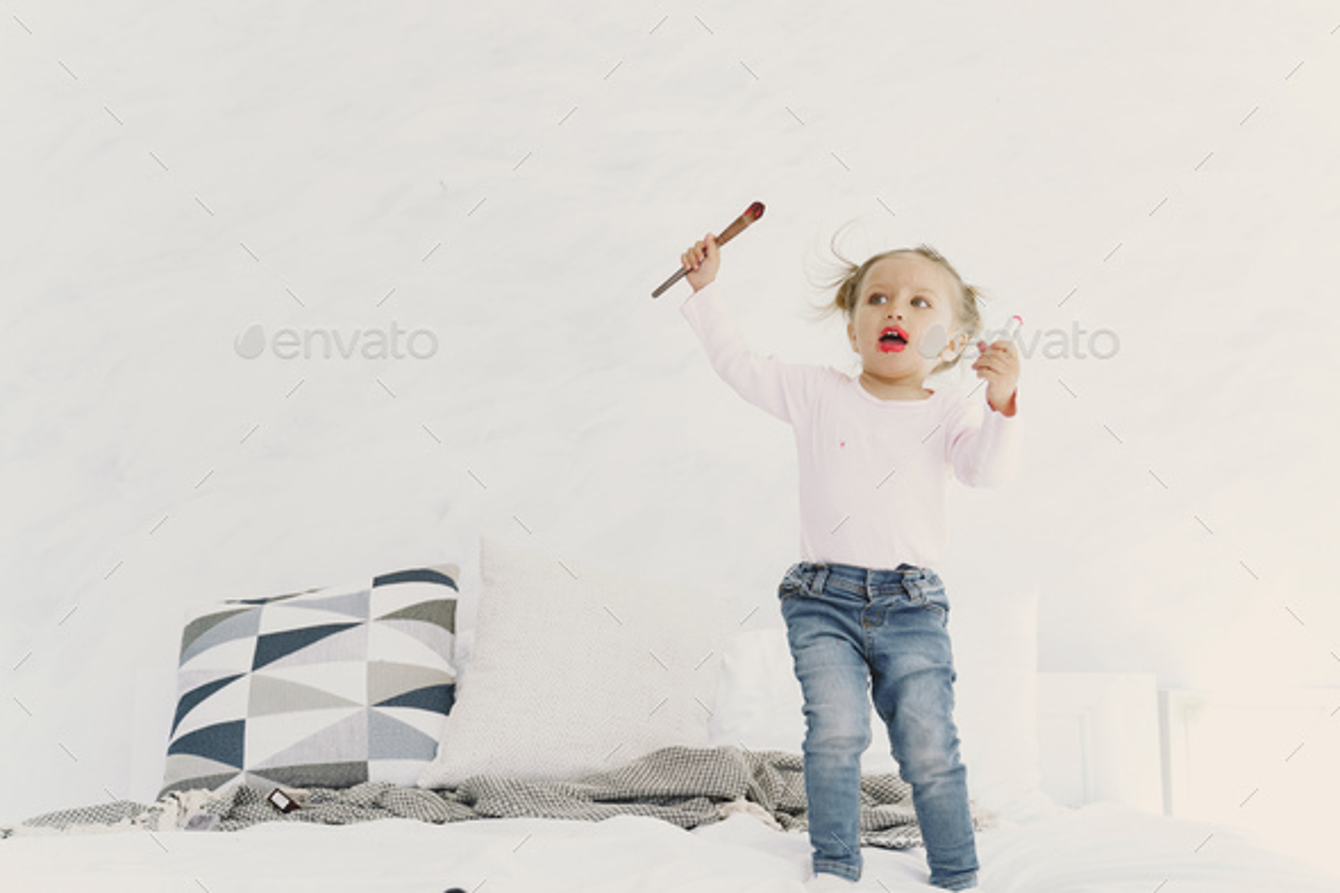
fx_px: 1302
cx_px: 670
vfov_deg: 37.8
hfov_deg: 54.4
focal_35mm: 35
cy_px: 446
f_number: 2.8
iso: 500
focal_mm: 35
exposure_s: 1/640
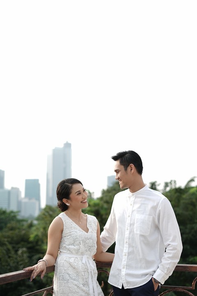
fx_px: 410
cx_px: 98
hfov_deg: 27.0
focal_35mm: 50
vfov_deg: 39.6
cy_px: 148
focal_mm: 50
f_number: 2.5
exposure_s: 1/320
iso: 50
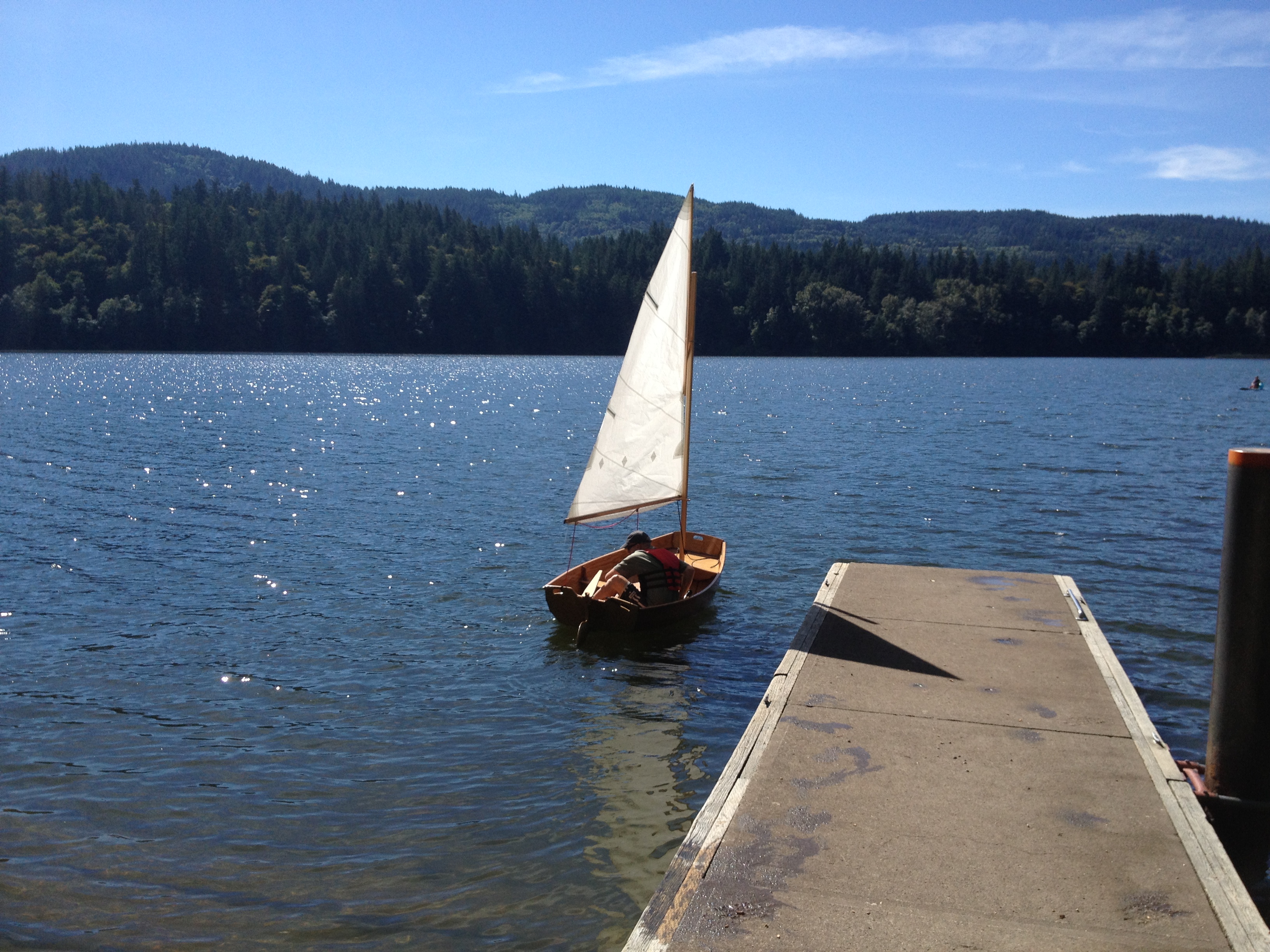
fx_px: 1284
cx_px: 635
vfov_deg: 40.7
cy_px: 476
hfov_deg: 52.6
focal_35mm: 35
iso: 50
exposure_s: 1/2045
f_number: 2.4
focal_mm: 4.28
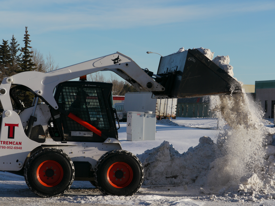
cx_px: 138
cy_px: 103
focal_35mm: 108
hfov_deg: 18.2
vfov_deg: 13.7
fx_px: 858
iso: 100
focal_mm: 54
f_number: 8
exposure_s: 1/500
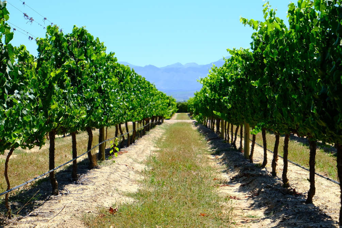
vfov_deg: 20.0
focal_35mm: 68
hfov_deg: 29.7
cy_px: 114
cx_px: 171
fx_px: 646
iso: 320
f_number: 5.6
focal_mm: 45
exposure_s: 1/680
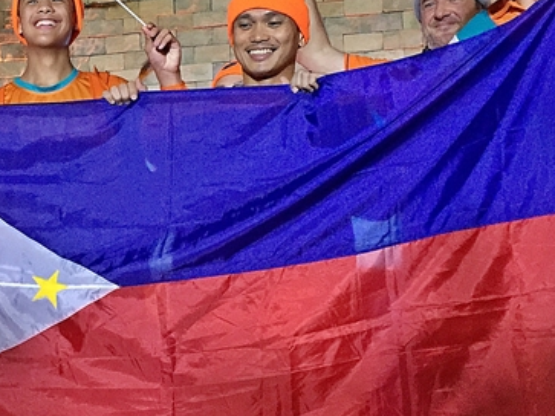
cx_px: 197
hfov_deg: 34.1
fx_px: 898
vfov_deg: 26.0
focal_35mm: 56
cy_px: 158
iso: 160
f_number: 2.2
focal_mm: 4.15
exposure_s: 1/30
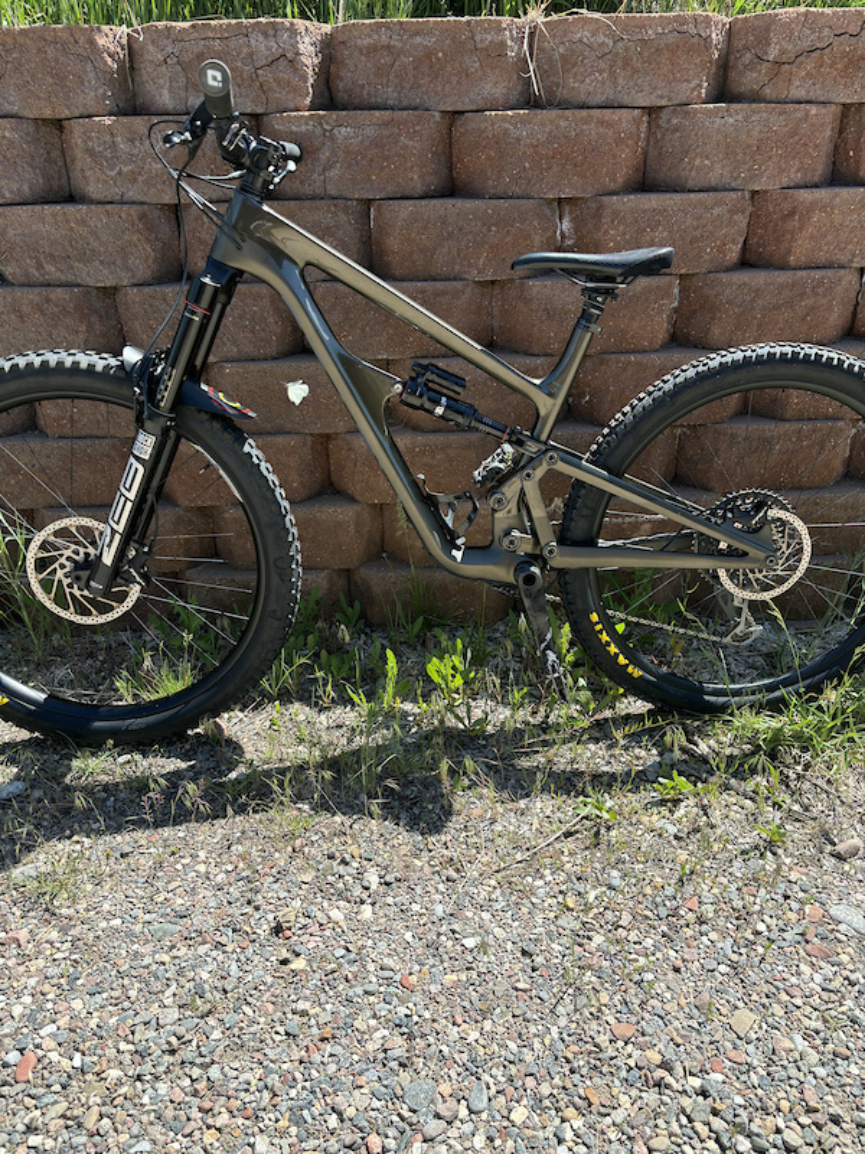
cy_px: 577
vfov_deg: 67.3
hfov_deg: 53.1
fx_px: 866
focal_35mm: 26
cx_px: 432
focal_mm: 5.96
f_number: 1.6
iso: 50
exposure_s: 1/1295
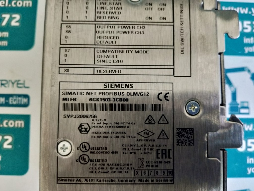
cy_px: 96
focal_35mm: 23
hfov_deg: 73.9
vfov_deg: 58.9
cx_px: 127
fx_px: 169
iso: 210
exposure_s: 1/50
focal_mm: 3.99
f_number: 1.7
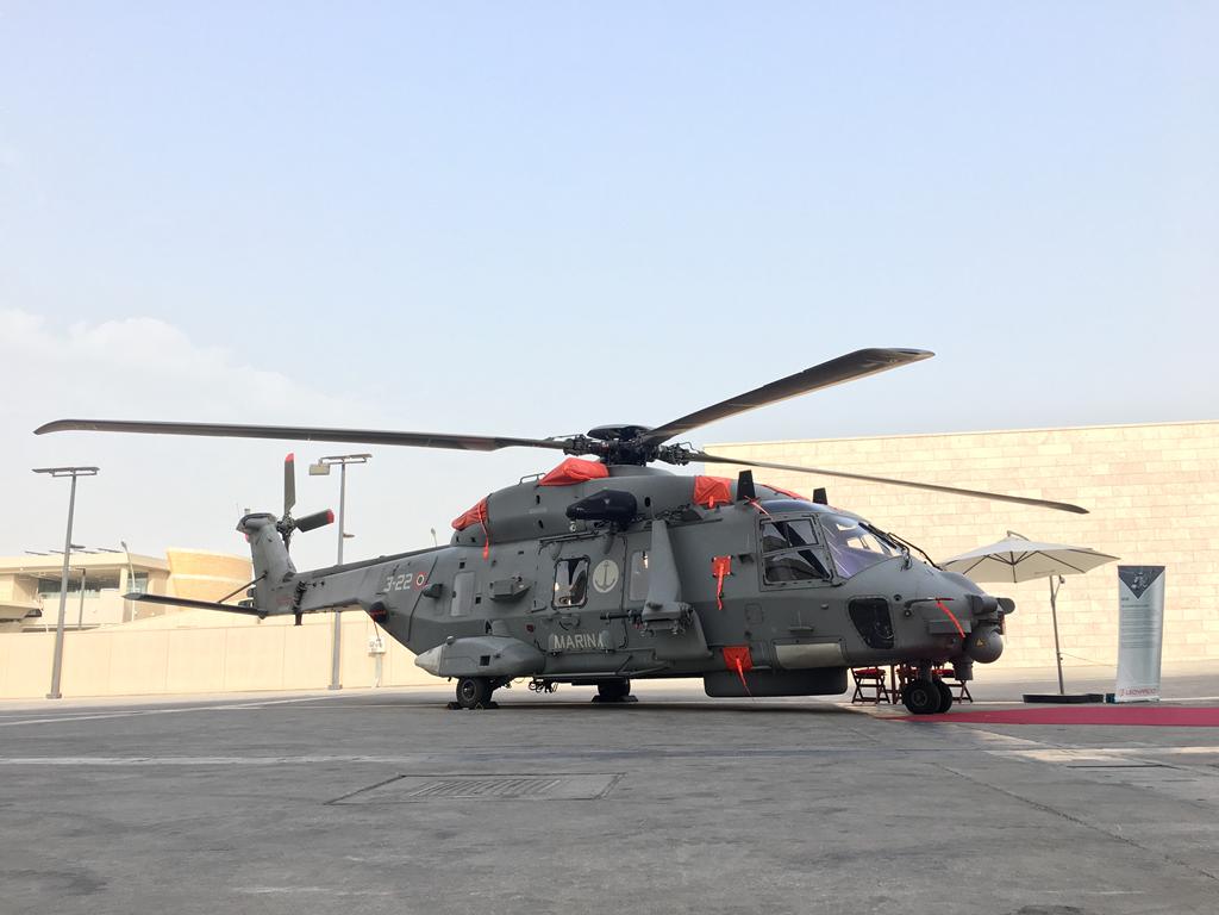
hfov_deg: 61.7
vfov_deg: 48.2
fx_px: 1021
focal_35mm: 29
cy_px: 458
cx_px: 610
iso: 25
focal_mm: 4.15
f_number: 2.2
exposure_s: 1/712
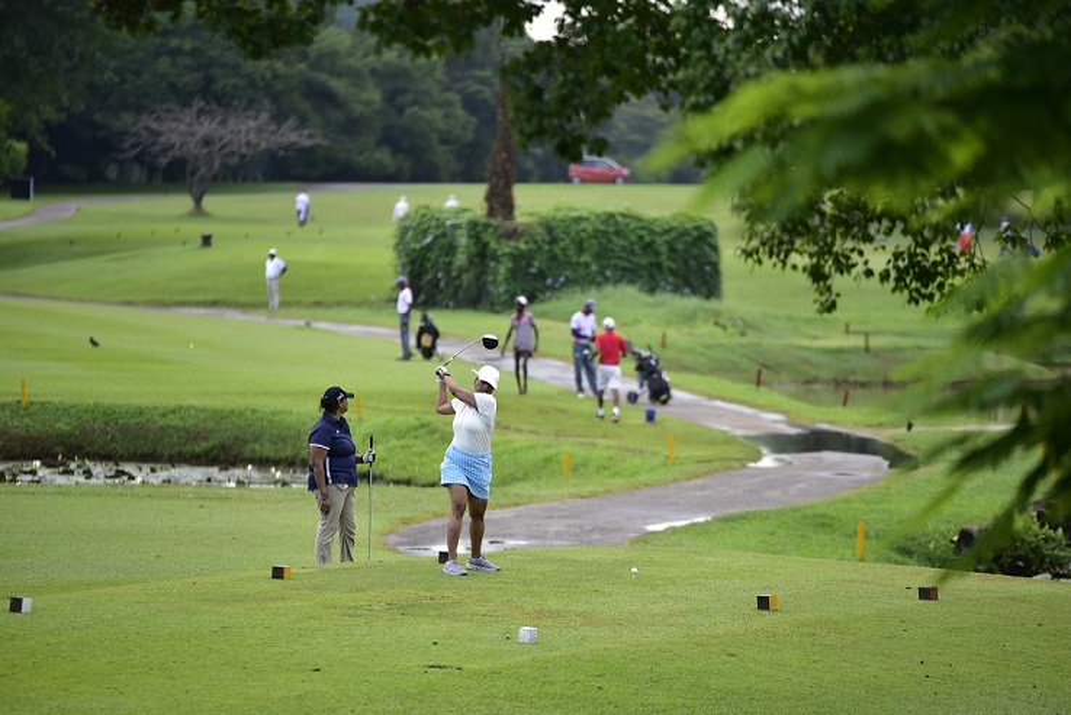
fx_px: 5953
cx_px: 536
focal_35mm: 200
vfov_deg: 6.9
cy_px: 358
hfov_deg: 10.3
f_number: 2.8
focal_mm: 200
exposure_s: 1/4000
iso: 1250
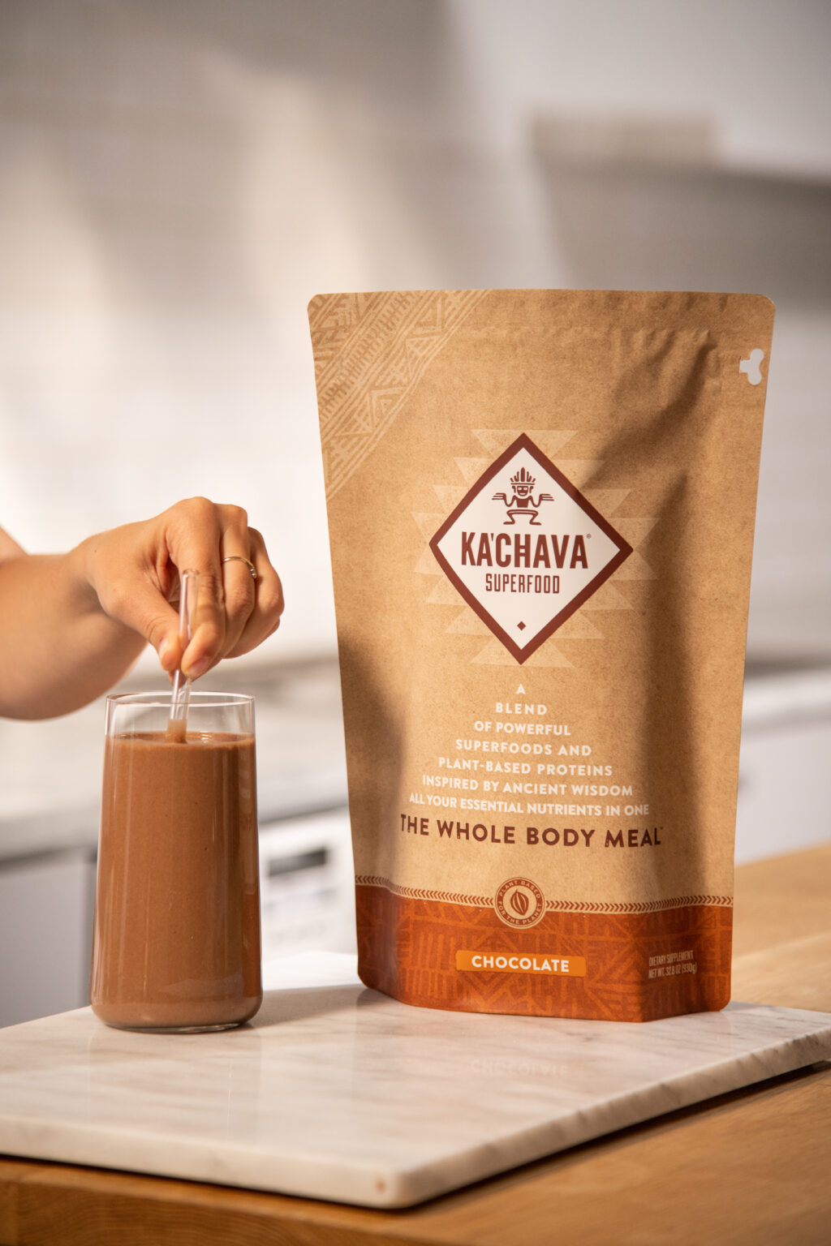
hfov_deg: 11.4
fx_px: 4155
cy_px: 623
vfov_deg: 17.1
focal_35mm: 120
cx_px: 416
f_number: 4
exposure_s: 1/250
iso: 640
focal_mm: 120
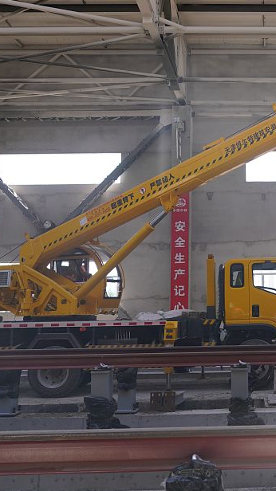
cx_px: 290
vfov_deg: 42.0
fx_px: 638
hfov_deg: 23.2
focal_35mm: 49
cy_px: 202
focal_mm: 24
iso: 500
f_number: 4
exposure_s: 1/640
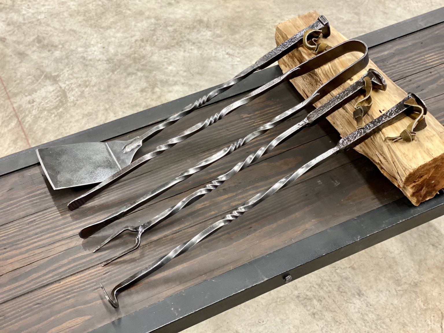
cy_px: 166
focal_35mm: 52
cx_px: 222
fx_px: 667
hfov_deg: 36.8
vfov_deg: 28.0
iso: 400
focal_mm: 6
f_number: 2
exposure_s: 1/25
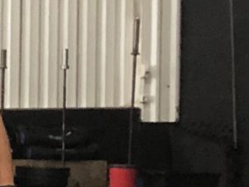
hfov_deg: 8.3
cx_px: -568
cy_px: 138
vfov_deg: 7.8
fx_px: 1360
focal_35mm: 189
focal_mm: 3.99
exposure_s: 1/10
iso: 100
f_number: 1.8
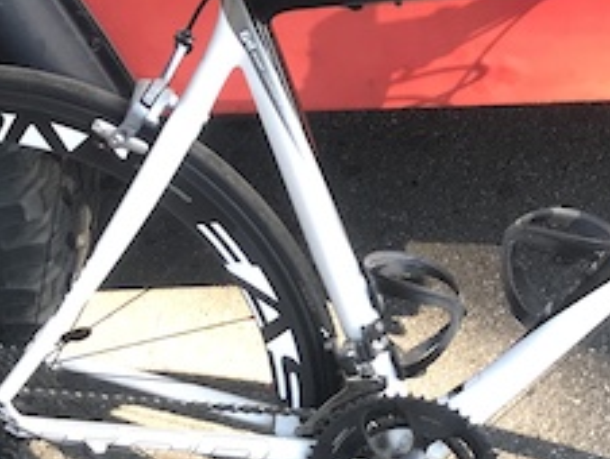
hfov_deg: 19.4
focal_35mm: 99
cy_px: 348
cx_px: 559
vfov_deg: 14.9
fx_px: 1746
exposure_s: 1/120
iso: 25
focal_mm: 3.99
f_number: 1.8
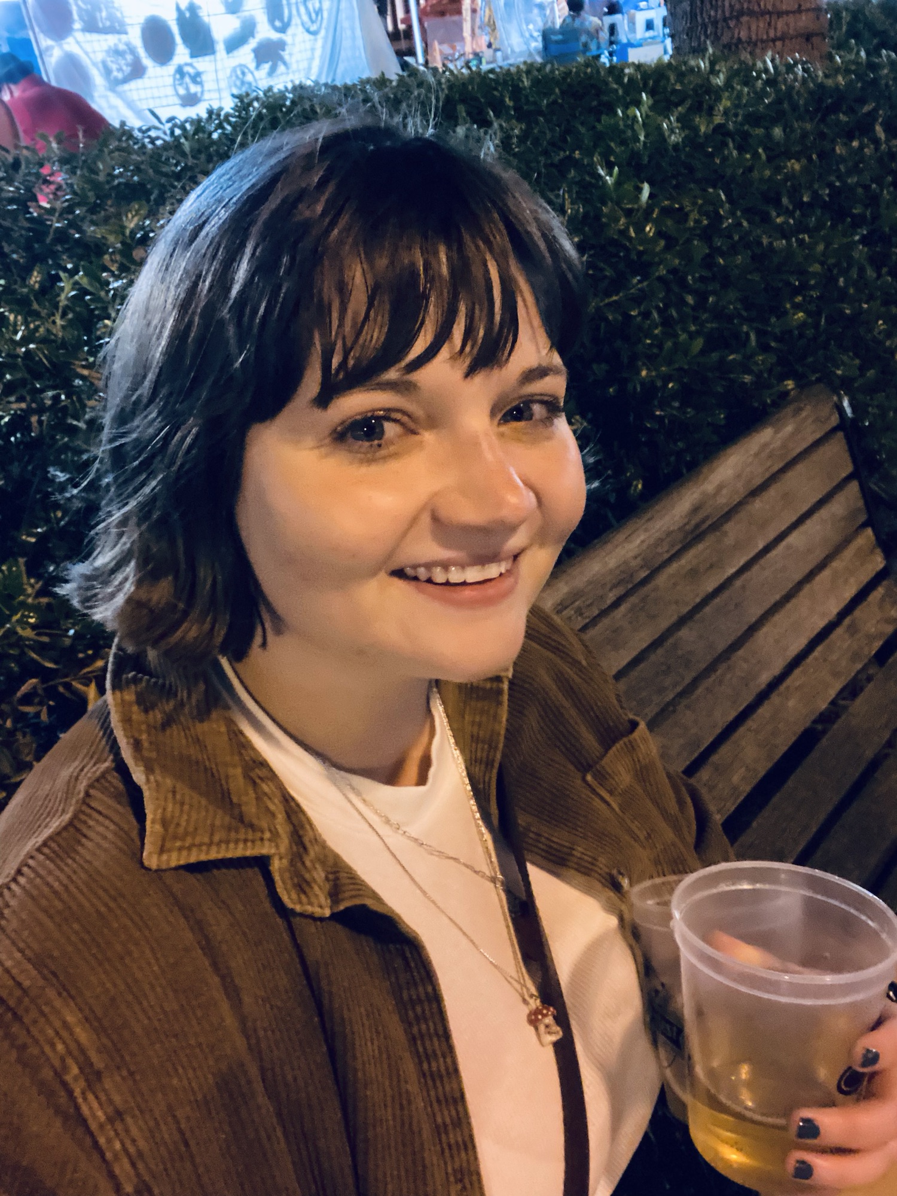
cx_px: 448
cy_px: 598
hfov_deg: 46.8
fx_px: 1037
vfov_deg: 60.0
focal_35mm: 30
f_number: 2.2
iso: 1000
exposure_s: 1/15
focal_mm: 2.71
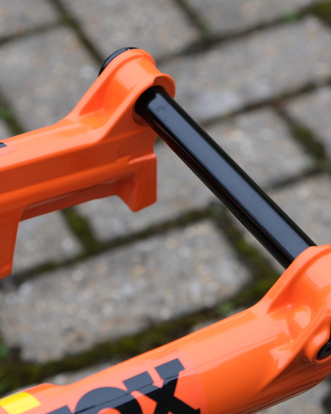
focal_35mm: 104
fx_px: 1274
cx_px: 80
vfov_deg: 18.5
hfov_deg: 14.7
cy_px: 206
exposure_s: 1/140
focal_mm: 48.4
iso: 160
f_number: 5.6
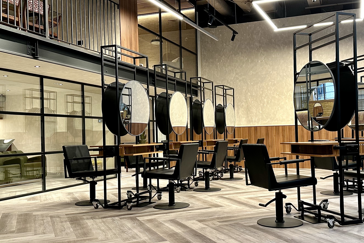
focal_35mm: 38
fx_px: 384
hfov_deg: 50.3
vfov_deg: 35.0
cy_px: 132
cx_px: 220
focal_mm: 6.86
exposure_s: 1/50
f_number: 1.78
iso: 160
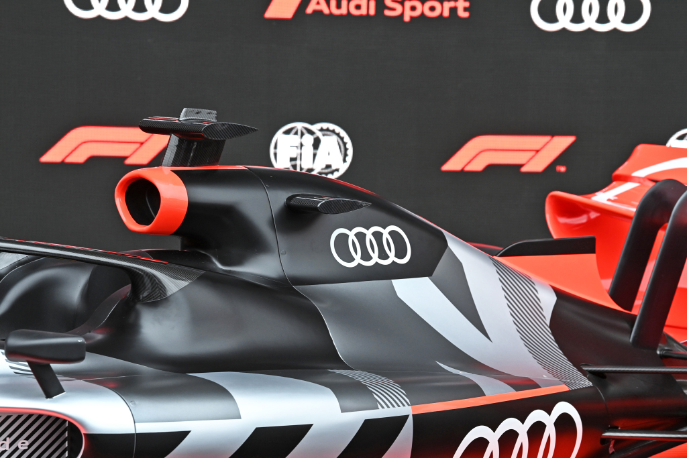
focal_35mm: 165
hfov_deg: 12.5
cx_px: 344
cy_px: 229
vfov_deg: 8.3
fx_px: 3149
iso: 1000
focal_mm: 165
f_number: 6.3
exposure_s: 1/320
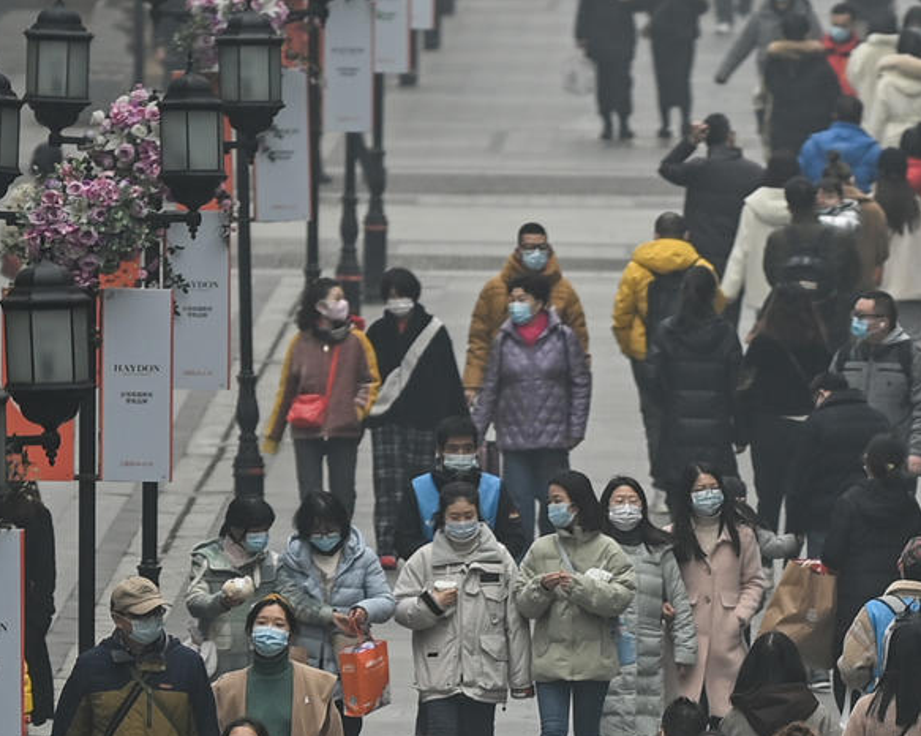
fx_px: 21772
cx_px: 850
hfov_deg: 2.4
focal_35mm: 799
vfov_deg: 1.9
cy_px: 874
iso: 100
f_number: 2.8
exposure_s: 1/640
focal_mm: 200
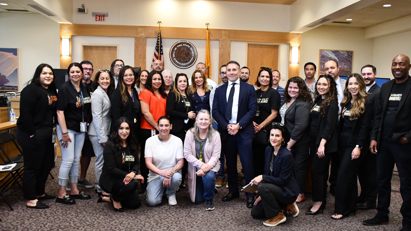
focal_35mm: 31
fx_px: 338
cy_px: 118
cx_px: 223
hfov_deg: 62.5
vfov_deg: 37.8
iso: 2800
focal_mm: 18
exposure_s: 1/125
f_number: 3.5
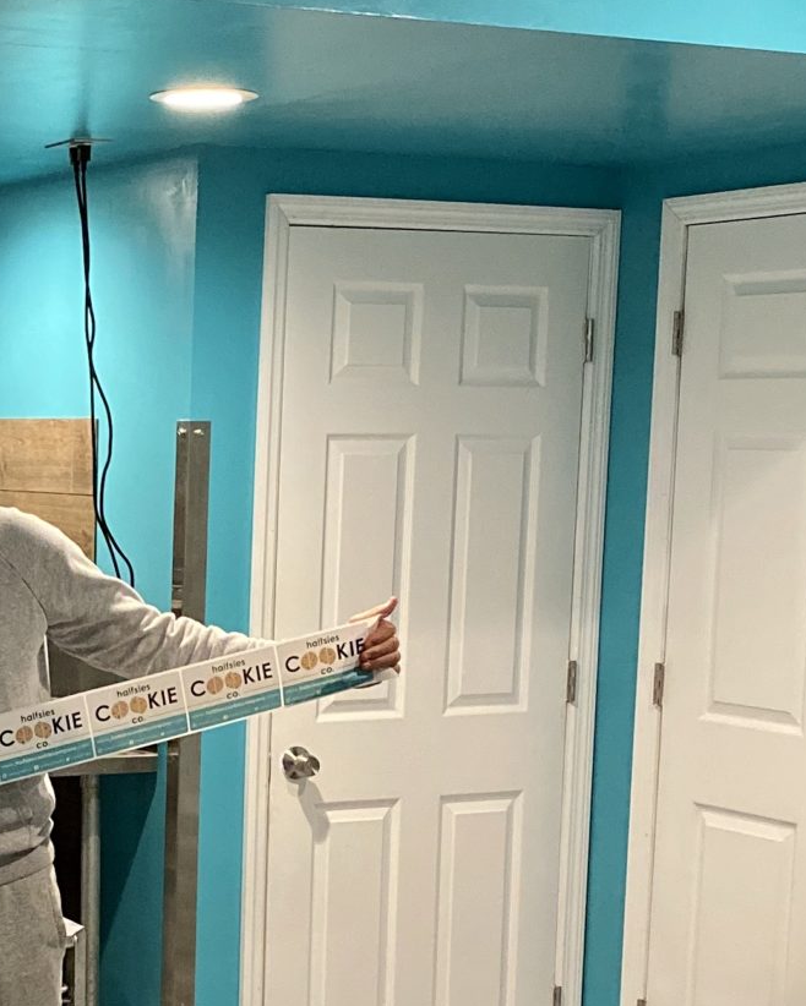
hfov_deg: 18.6
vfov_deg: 23.8
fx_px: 2355
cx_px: -118
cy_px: 794
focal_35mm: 79
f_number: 1.8
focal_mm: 4.25
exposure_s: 1/60
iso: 400
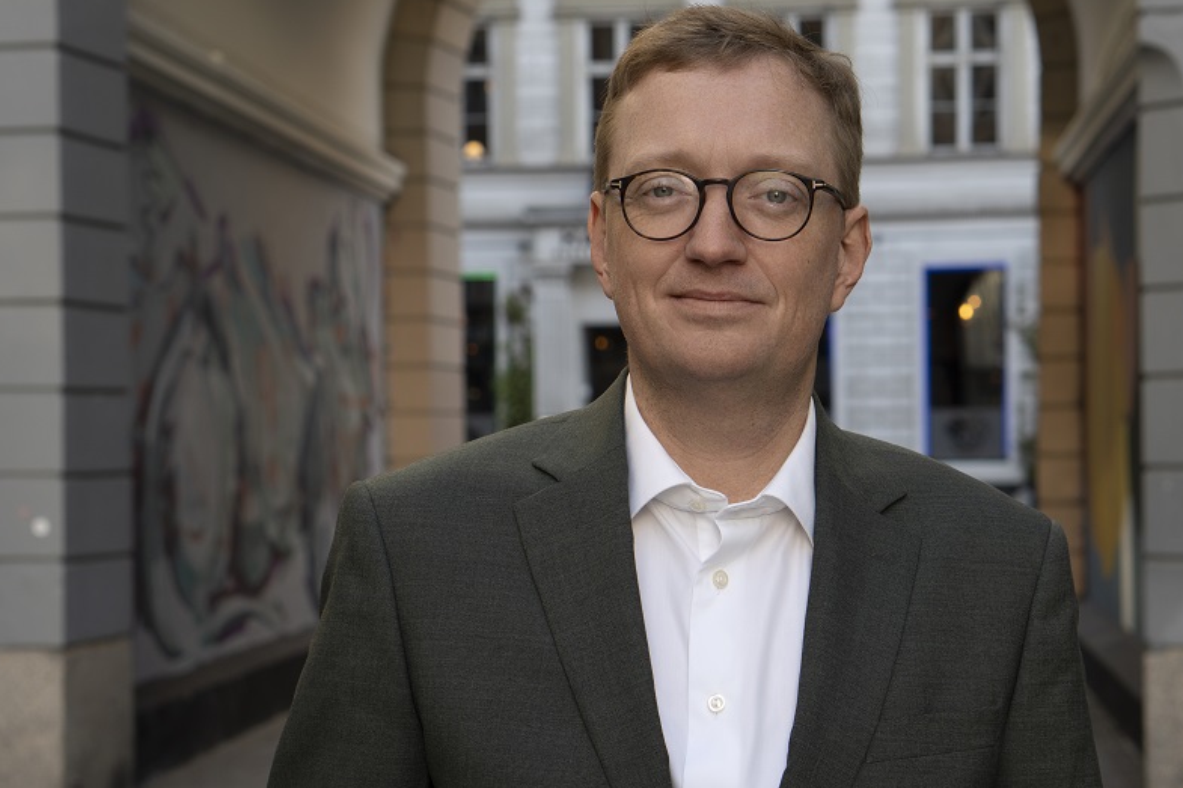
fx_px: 3022
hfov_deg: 22.1
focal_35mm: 92
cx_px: 702
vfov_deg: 14.9
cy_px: 441
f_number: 5
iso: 50
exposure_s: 1/50
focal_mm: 50
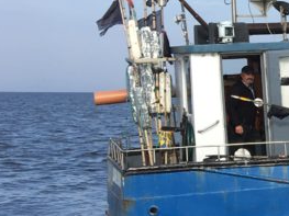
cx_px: 541
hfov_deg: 14.9
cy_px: 78
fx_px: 943
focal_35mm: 113
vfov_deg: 13.1
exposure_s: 1/1304
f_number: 2.2
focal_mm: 4.15
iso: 25
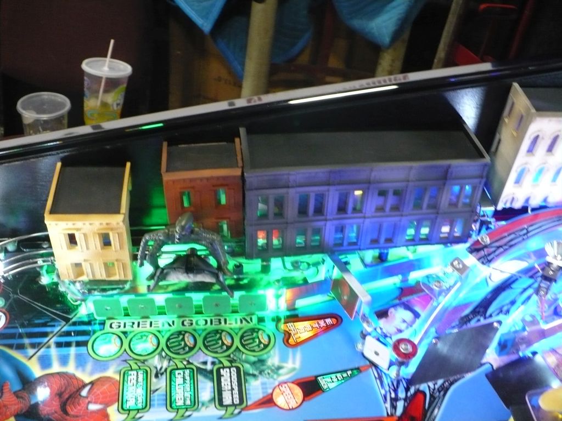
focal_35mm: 37
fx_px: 601
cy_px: 210
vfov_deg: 38.7
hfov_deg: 50.1
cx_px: 281
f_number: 2.8
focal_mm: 6.1
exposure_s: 1/13
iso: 400
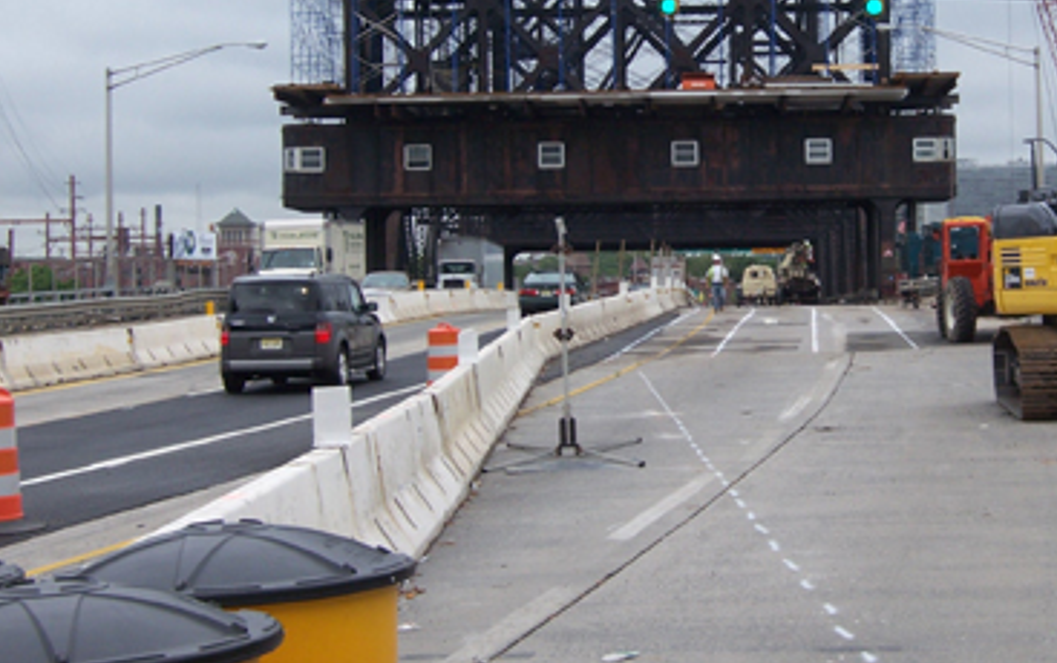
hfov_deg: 24.5
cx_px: 675
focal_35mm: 84
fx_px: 2422
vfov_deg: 15.6
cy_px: 248
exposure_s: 1/250
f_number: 4.8
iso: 80
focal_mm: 10
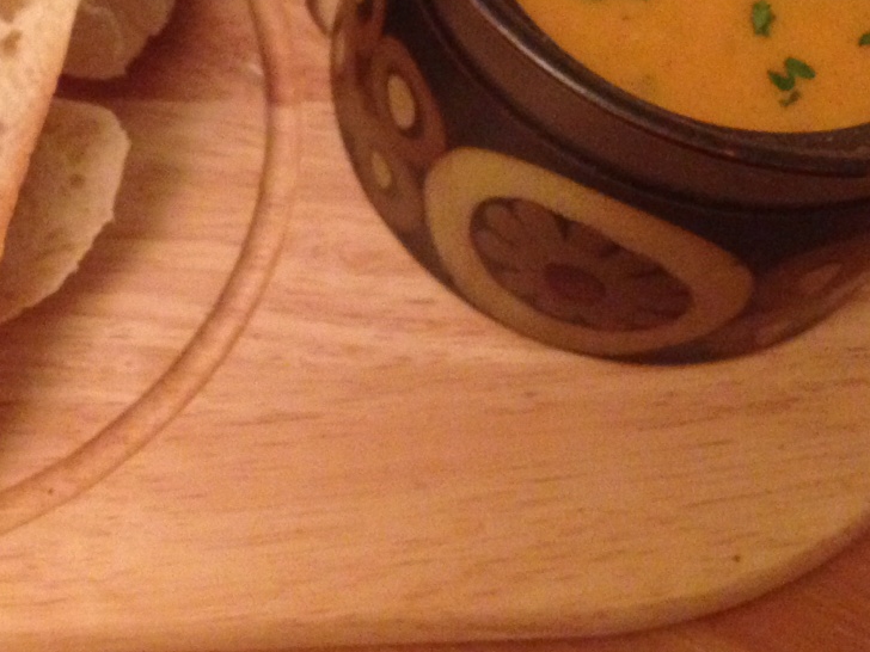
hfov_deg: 26.1
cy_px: 149
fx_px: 1860
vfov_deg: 19.7
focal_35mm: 74
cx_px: 258
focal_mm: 4.12
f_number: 2.4
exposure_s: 1/15
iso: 500
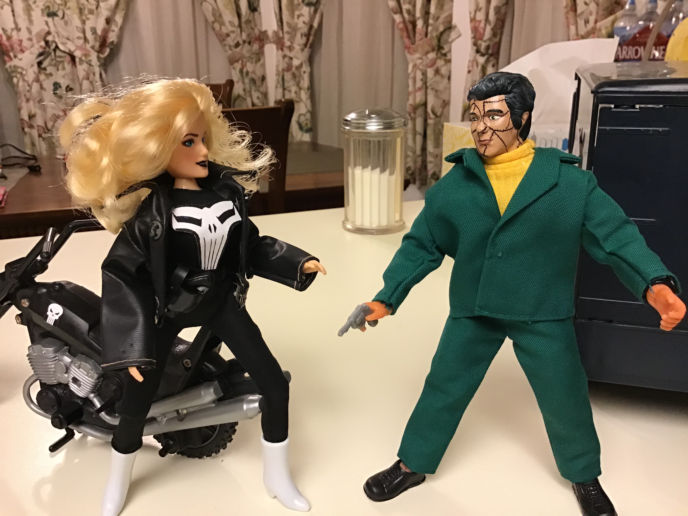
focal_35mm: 31
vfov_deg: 45.4
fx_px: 616
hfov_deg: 58.4
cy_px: 258
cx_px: 344
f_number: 2.4
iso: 125
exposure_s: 1/30
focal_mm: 3.3
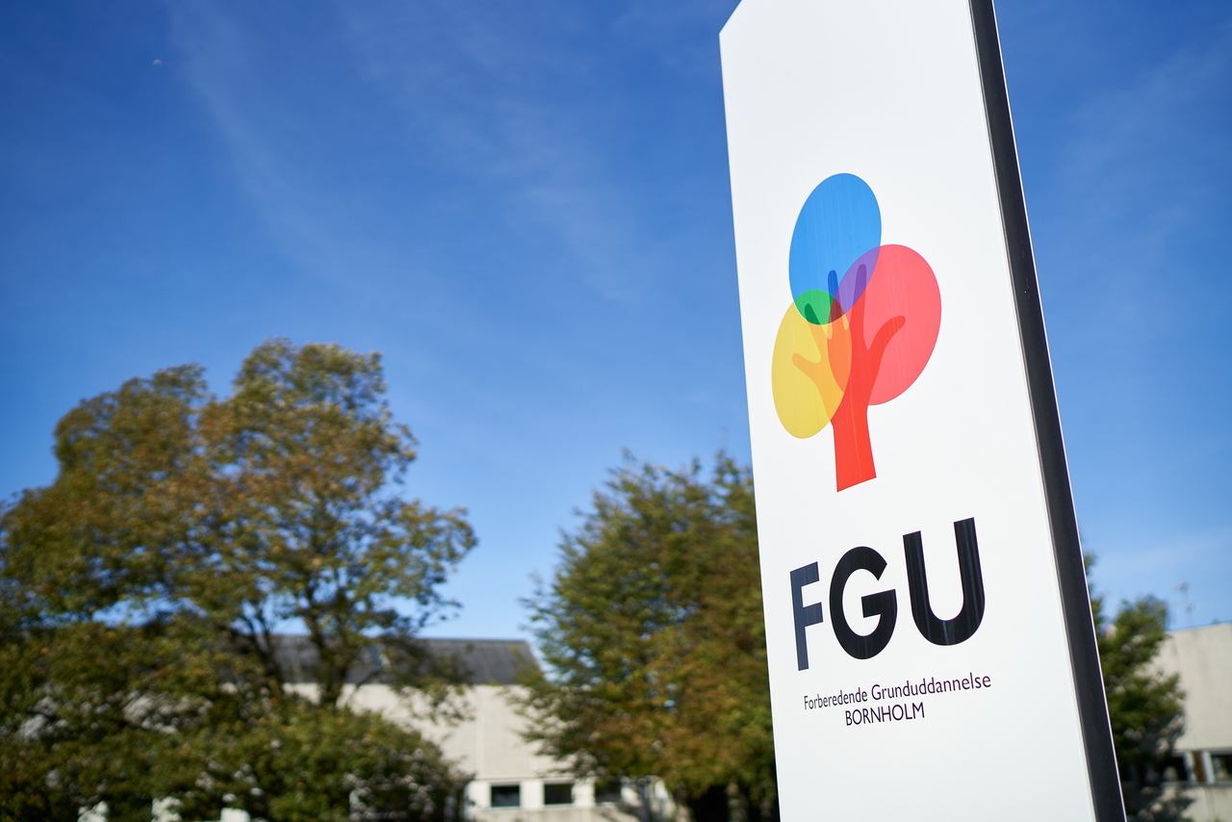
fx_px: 1198
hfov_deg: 54.4
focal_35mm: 35
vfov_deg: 37.9
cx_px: 616
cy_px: 411
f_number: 2
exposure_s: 1/8000
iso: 200
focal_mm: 35
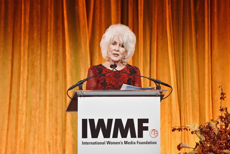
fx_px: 2556
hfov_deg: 5.2
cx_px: 115
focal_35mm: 400
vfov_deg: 3.4
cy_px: 77
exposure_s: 1/200
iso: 3200
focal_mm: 400
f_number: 4.5
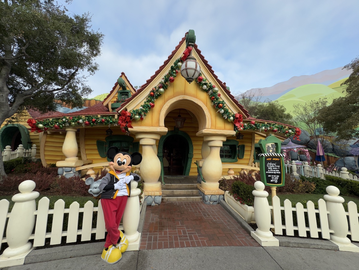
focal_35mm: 14
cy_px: 135
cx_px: 180
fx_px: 145
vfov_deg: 85.7
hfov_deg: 102.1
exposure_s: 1/388
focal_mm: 2.22
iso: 40
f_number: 2.2
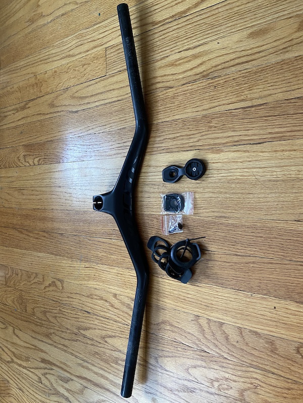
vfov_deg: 67.3
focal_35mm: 26
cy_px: 202
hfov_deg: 53.1
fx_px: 303
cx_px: 152
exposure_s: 1/60
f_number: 1.8
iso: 400
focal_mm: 4.25
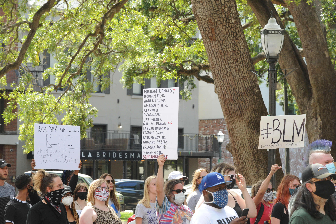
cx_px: 168
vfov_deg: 11.4
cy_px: 112
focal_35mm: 120
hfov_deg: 17.1
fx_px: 1119
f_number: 10
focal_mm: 120
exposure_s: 1/400
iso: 2000
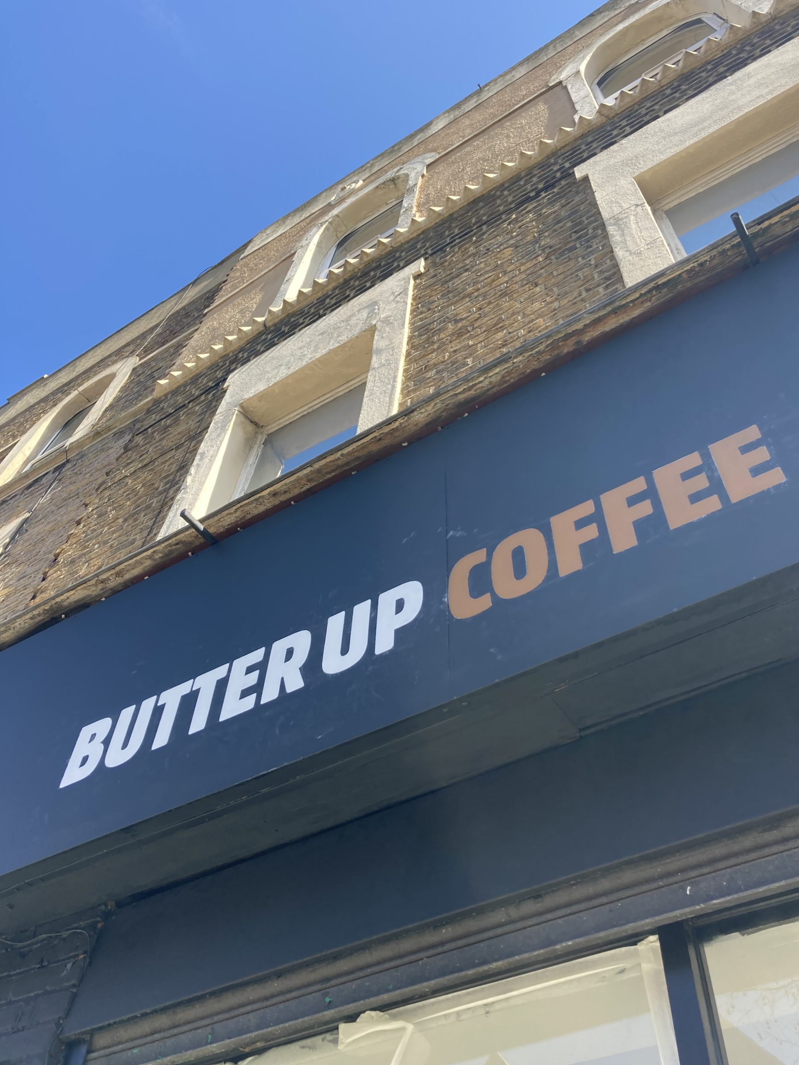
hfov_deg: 48.2
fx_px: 892
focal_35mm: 29
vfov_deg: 61.7
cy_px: 531
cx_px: 412
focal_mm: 3.99
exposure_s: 1/412
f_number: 1.8
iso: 20
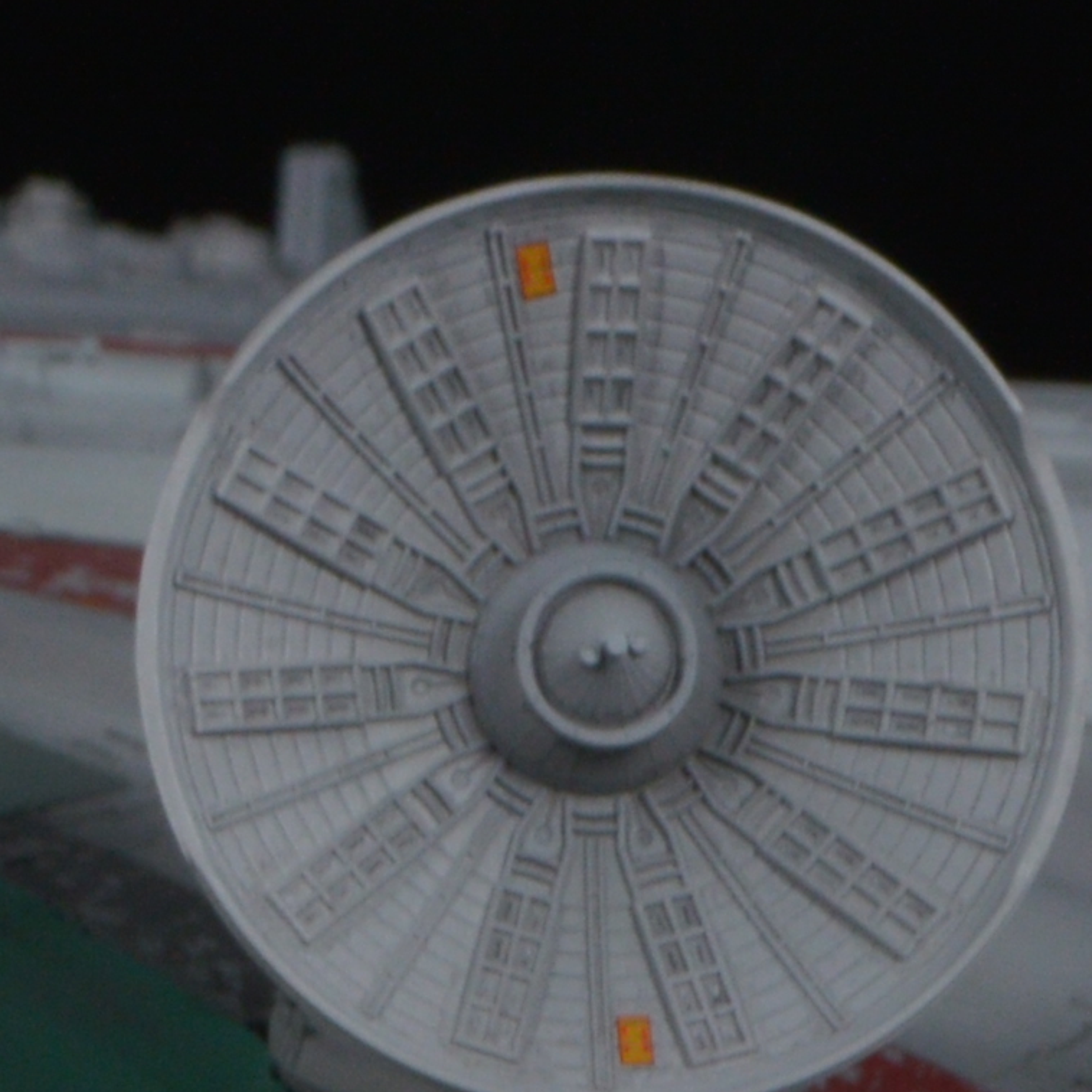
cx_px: -1124
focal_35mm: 283
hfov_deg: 6.0
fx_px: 10100
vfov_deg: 6.1
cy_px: 2033
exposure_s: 1/20
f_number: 9
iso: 200
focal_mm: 28
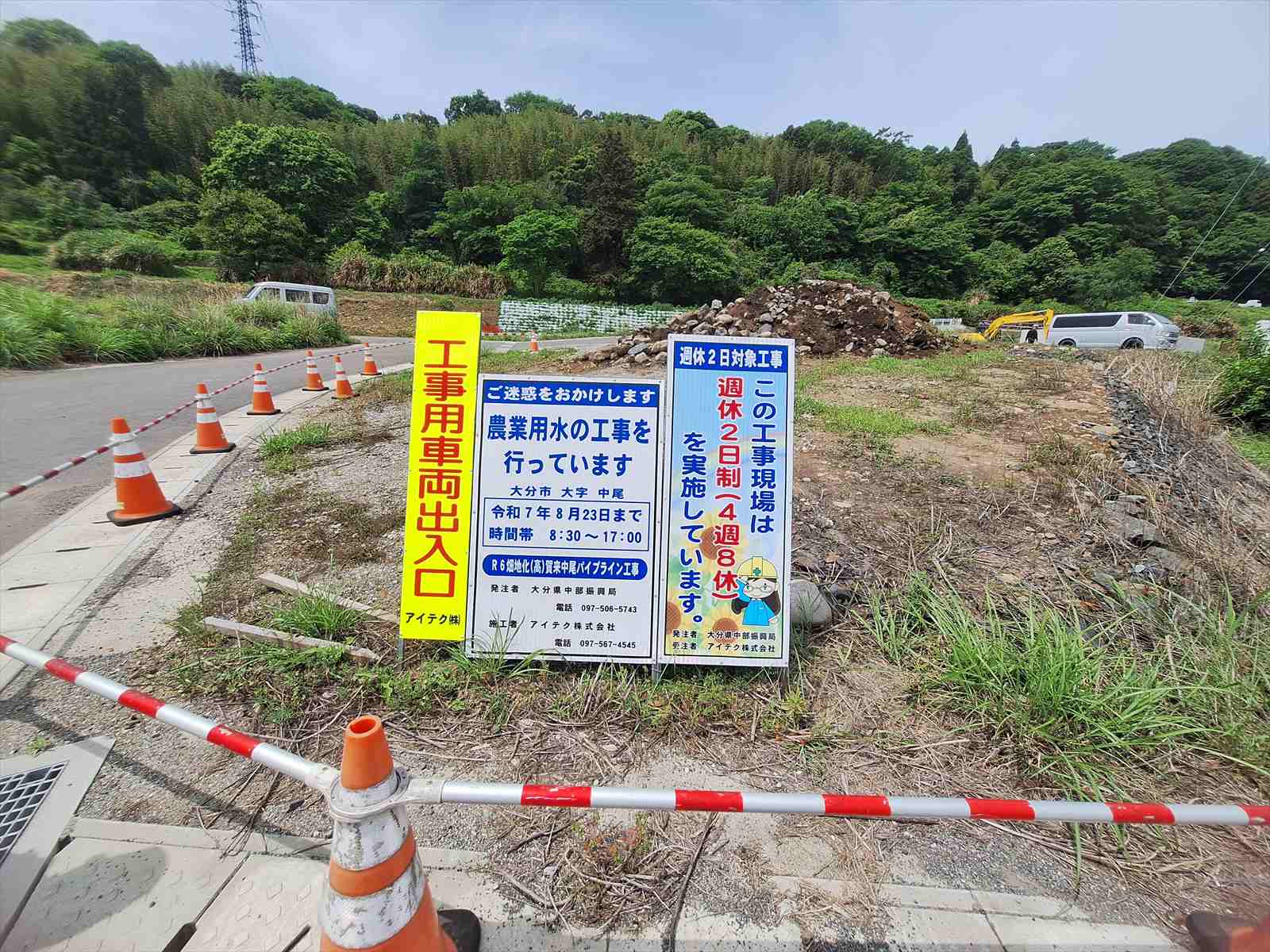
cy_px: 476
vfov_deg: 89.9
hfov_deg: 106.2
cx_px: 635
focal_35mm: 13
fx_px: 477
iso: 40
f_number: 2.2
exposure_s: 1/1600
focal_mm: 1.74
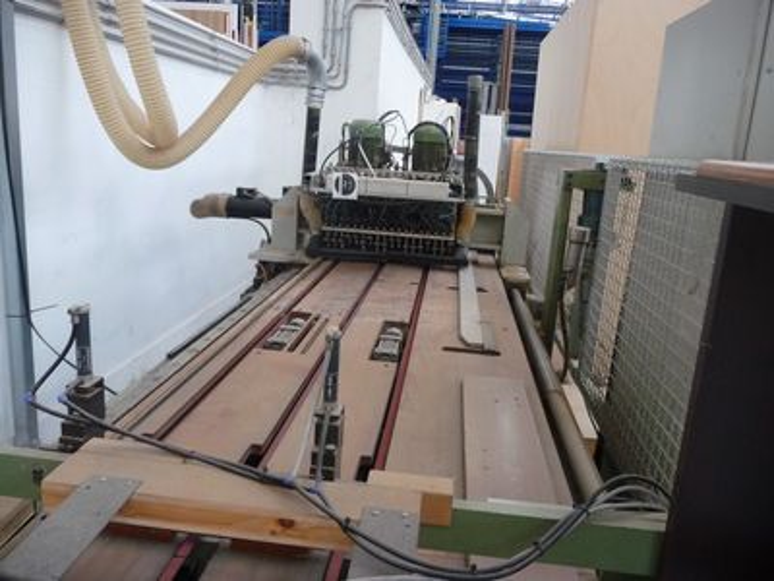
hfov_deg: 63.4
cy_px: 290
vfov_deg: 49.7
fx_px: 626
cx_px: 387
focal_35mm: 28
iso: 320
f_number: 3.3
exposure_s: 1/60
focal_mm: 4.7
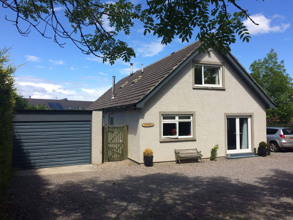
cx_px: 146
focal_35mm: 29
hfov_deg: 61.7
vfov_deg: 48.2
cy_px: 110
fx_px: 245
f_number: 2.2
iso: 32
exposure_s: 1/1866
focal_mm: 4.15
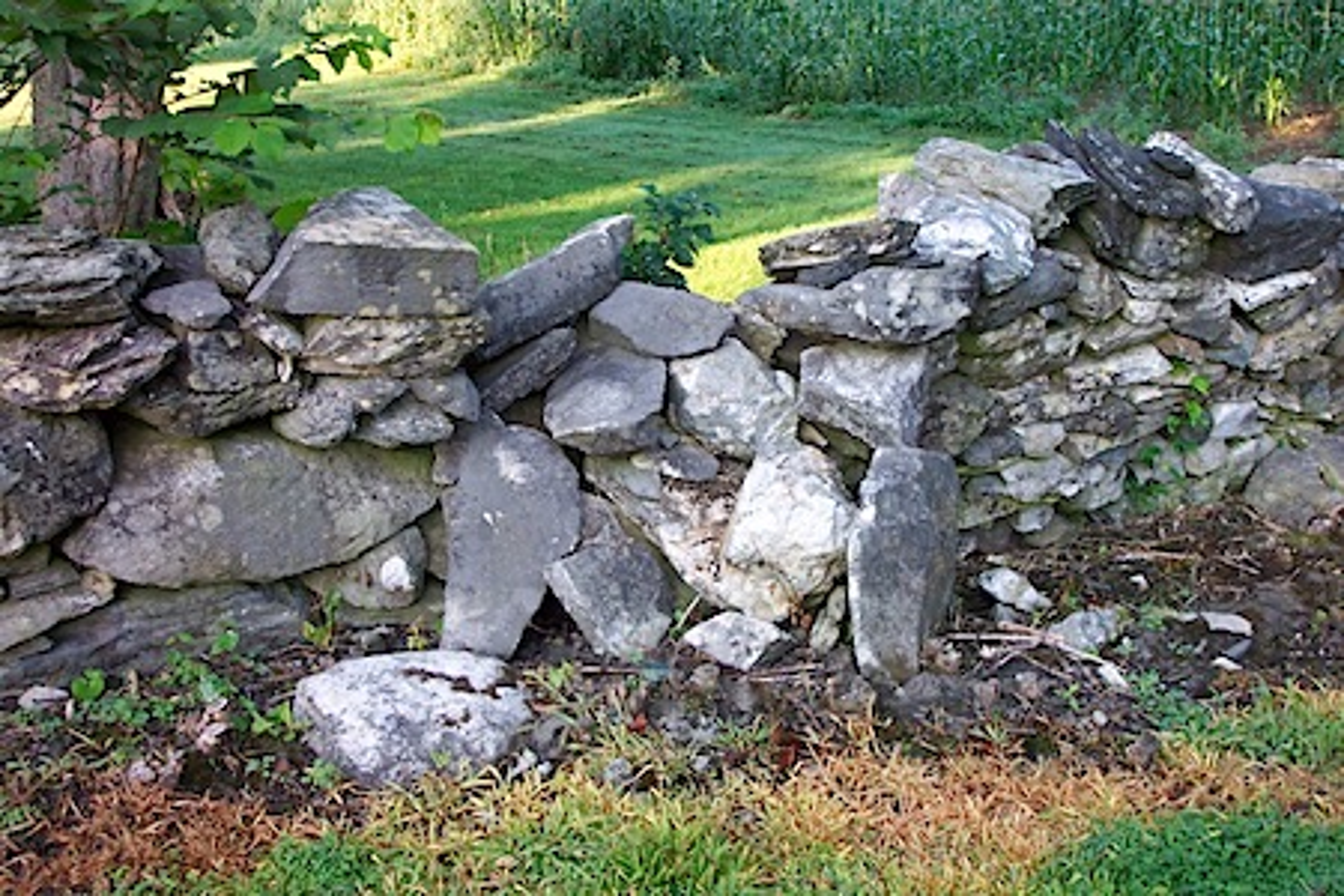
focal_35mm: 47
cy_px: 448
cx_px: 672
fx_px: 1755
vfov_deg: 28.6
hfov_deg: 41.9
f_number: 3.1
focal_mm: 9.8
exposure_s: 1/125
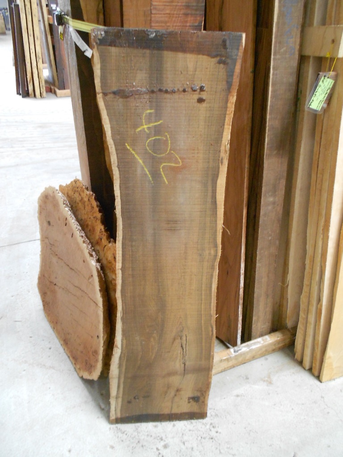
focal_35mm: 26
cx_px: 172
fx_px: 344
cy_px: 228
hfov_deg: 53.1
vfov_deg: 67.3
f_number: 3.2
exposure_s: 1/10
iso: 400
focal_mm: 4.6
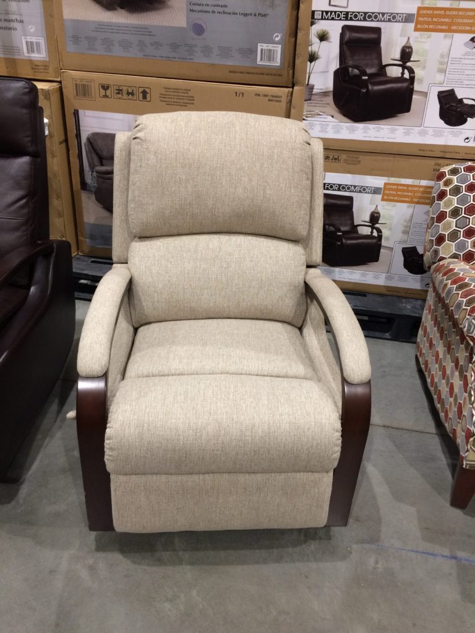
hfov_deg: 48.2
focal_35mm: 29
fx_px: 531
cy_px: 316
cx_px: 238
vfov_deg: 61.7
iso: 100
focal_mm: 4.15
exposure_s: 1/30
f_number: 2.2
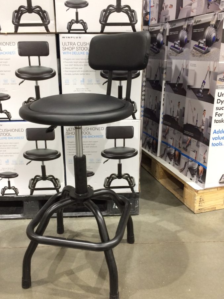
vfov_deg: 55.3
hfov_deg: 42.9
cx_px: 106
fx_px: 285
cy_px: 135
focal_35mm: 33
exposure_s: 1/33
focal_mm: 4.15
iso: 160
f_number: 2.2
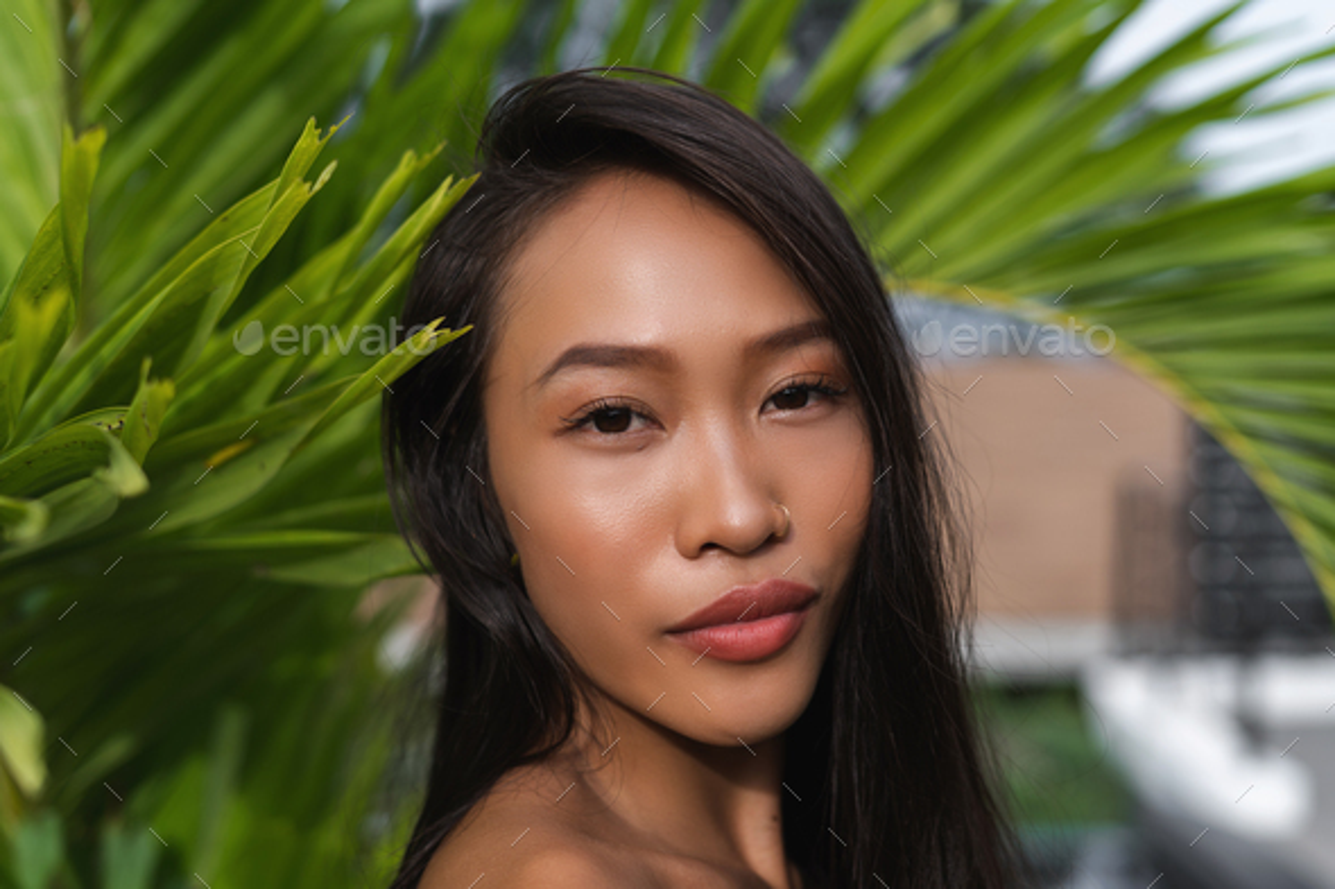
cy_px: 444
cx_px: 668
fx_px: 1854
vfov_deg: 27.0
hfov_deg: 39.6
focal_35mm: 50
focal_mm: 50
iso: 100
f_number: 2.8
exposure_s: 1/800
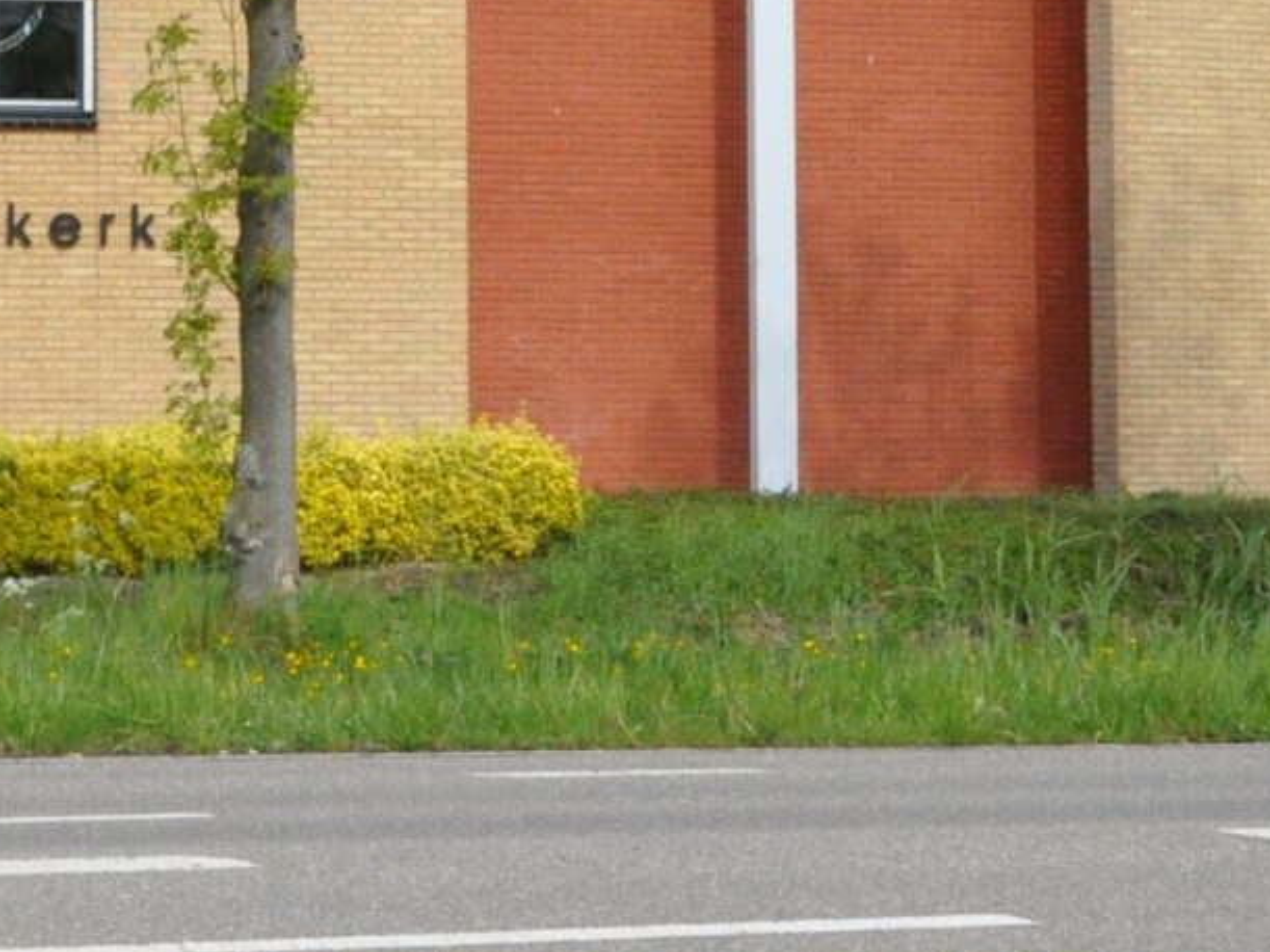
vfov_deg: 8.1
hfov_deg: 10.5
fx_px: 6639
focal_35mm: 181
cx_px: -632
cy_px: -276
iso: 1250
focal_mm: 30
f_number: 14
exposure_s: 1/800
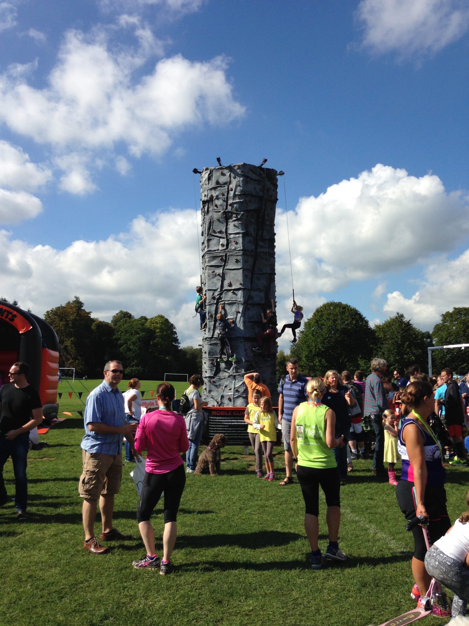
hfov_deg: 42.9
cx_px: 234
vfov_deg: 55.4
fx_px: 596
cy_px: 313
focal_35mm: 33
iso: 50
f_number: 2.4
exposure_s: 1/2088
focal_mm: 4.12
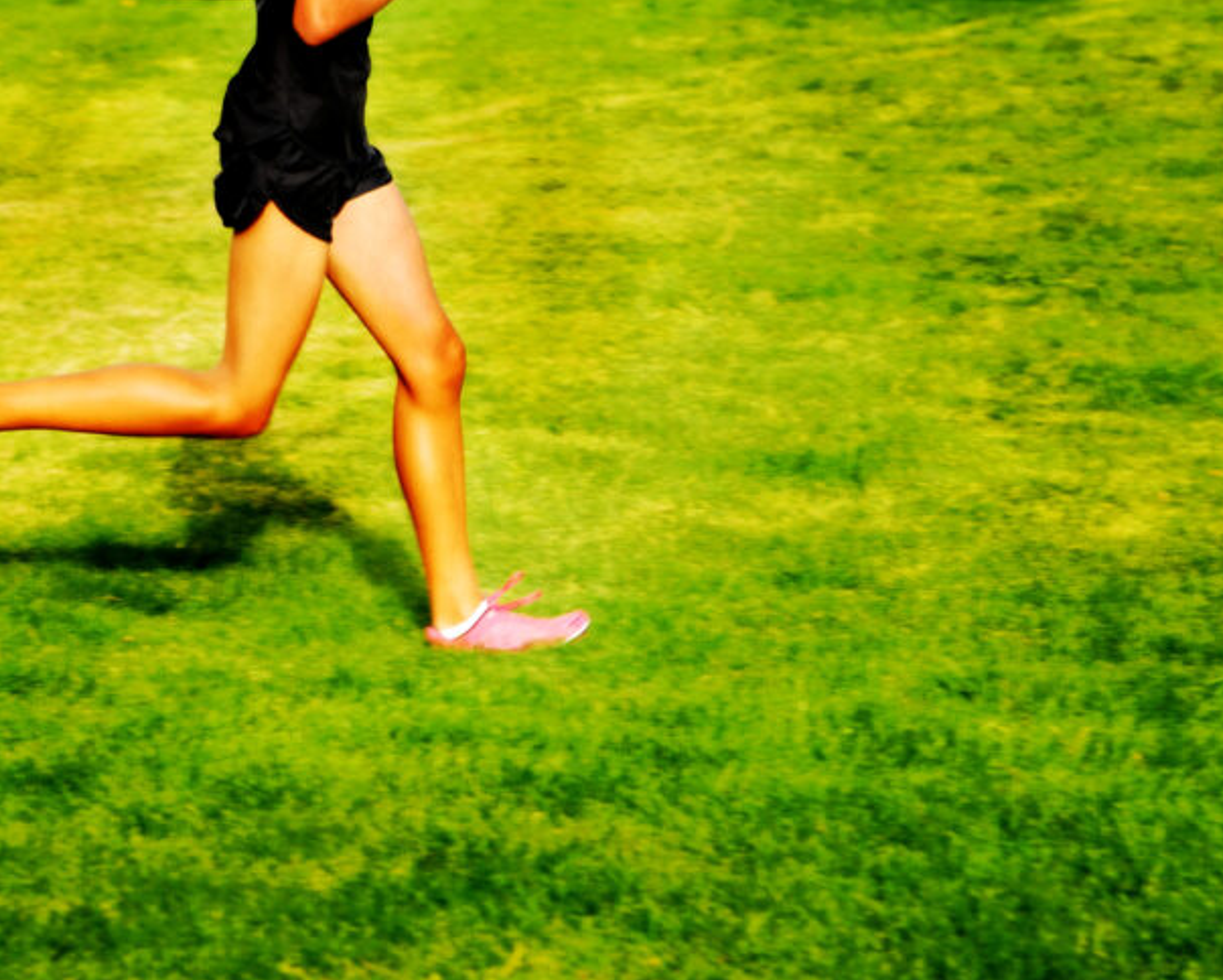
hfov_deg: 14.3
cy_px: 485
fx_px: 4874
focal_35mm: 135
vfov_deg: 11.5
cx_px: 517
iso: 100
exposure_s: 1/250
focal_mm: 75
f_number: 5.6
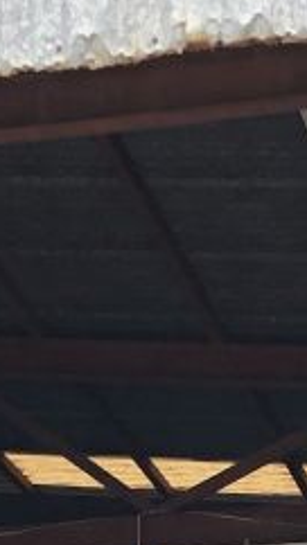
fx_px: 2433
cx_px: 140
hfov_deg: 7.2
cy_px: 922
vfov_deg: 12.0
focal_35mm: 168
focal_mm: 3.99
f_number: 1.8
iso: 20
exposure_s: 1/254
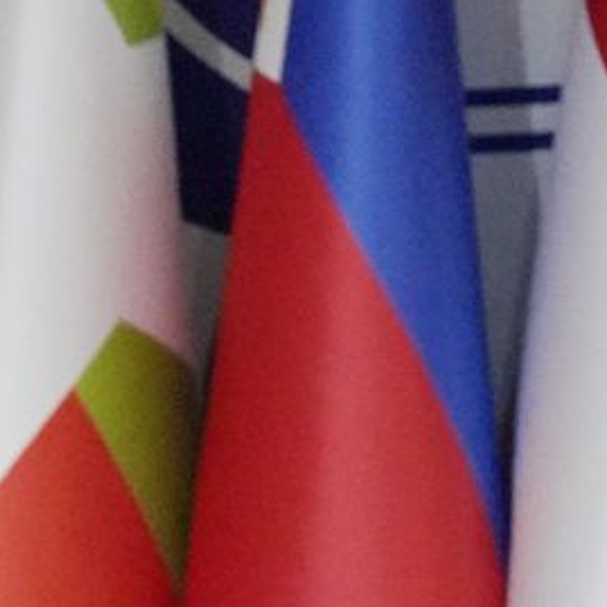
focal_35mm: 950
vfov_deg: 1.8
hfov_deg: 1.8
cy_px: 909
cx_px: -93
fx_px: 18847
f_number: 2.8
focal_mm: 162
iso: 8000
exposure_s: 1/1600
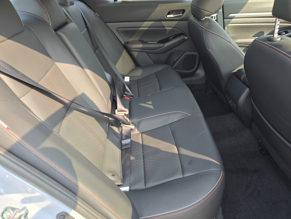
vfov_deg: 58.9
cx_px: 146
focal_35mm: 23
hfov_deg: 73.9
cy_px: 110
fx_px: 193
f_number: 1.7
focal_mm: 6.3
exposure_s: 1/180
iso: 40
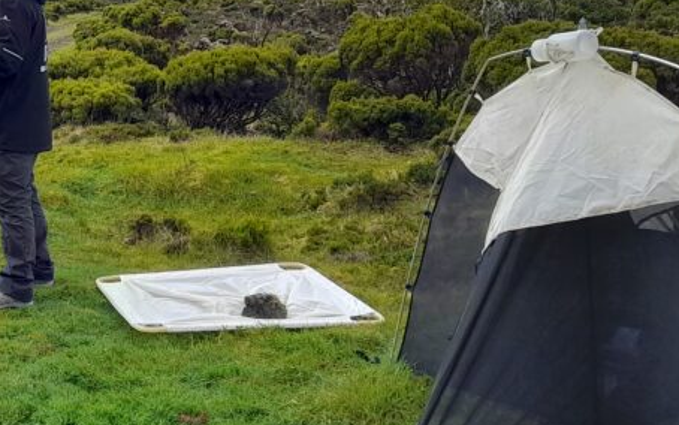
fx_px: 1296
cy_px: 126
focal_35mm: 70
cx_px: -37
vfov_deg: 18.5
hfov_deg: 27.3
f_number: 2
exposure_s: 1/557
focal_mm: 4.6
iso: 20
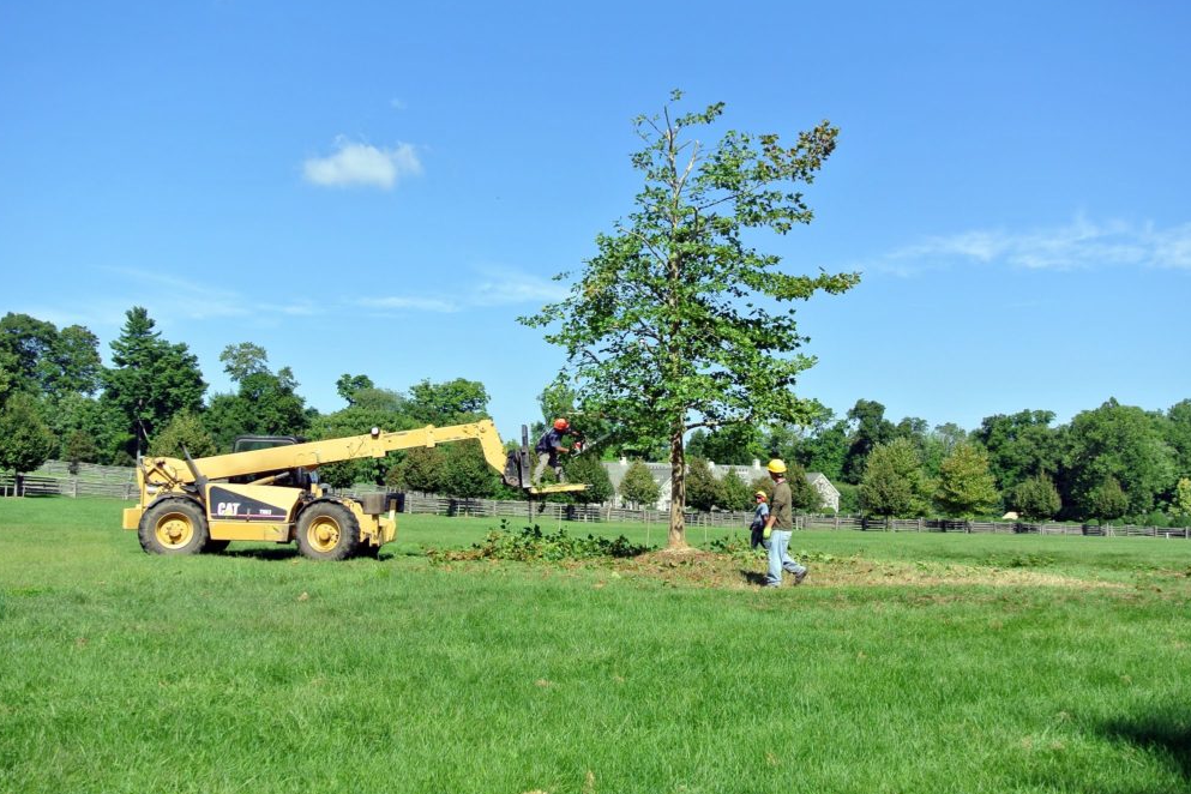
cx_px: 600
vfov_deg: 41.1
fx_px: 1059
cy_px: 397
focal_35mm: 32
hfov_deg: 58.7
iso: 100
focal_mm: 11.8
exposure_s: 1/500
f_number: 4.5
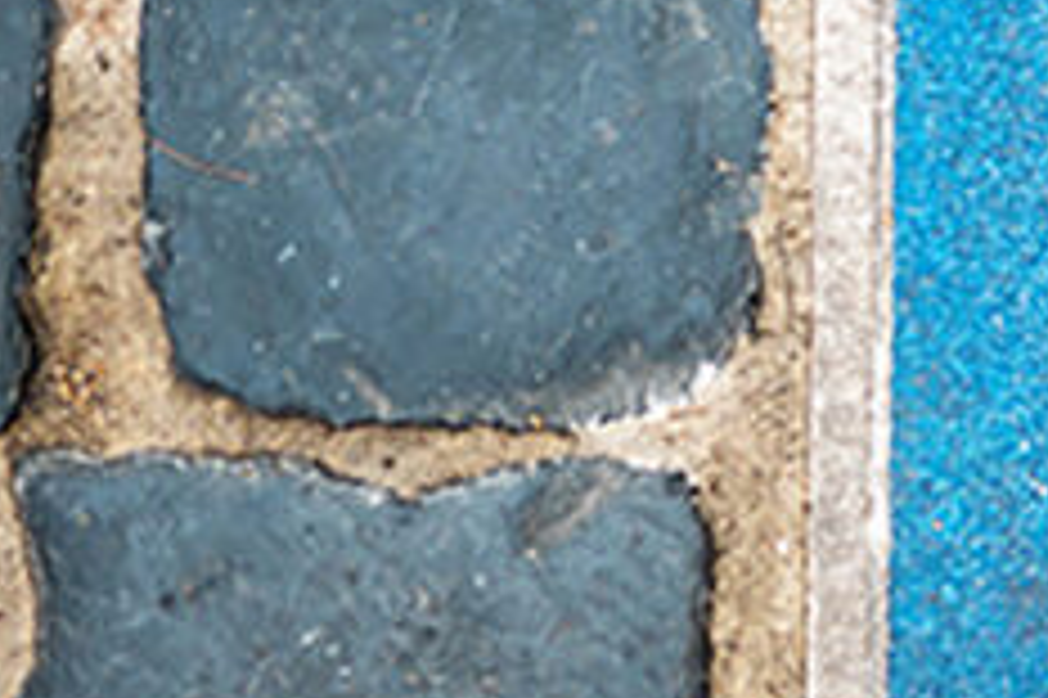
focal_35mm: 176
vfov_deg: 7.7
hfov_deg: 10.9
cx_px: 1939
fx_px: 5120
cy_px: -223
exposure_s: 1/2500
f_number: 2
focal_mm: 40
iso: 200
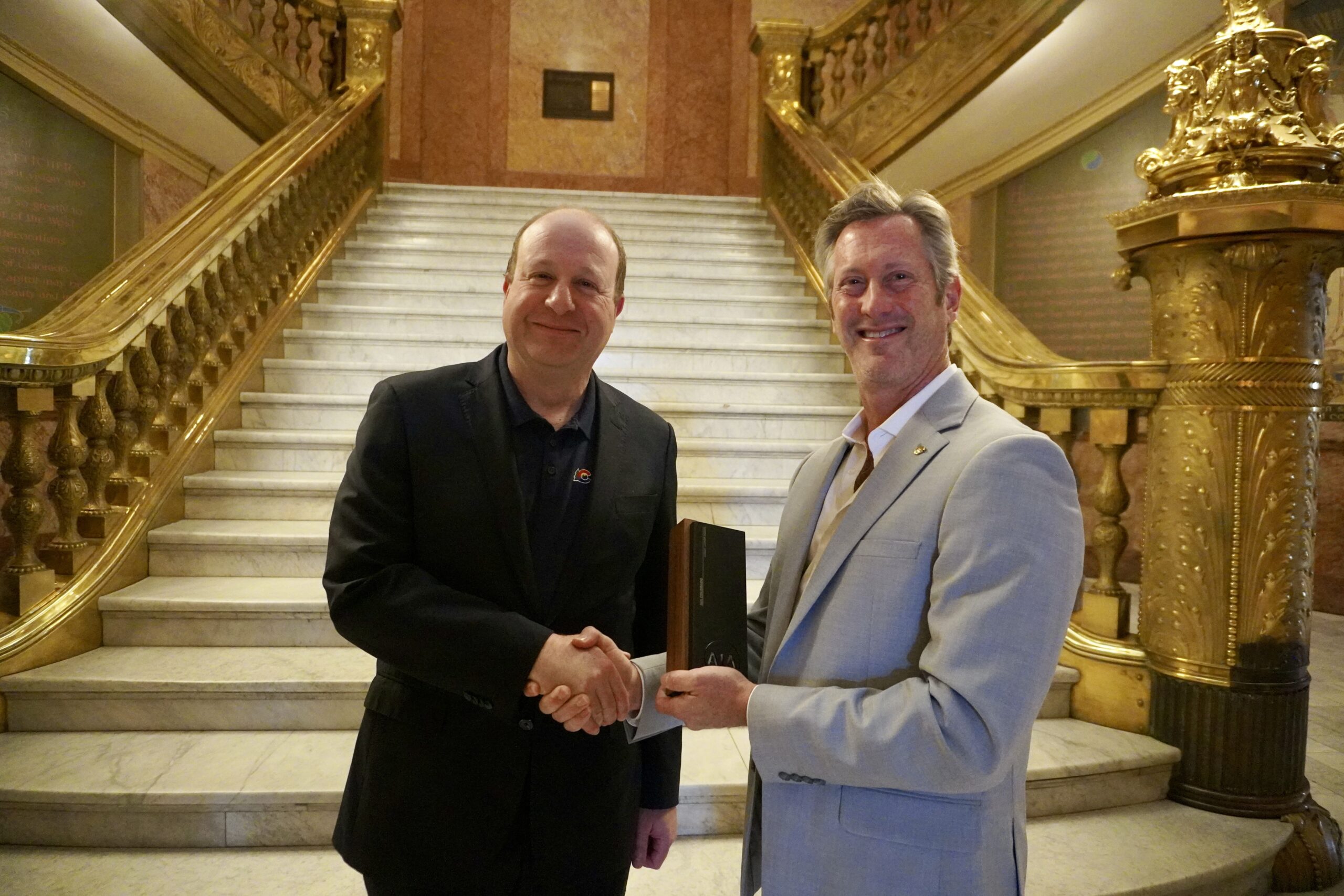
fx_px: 896
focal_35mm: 24
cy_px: 448
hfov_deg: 73.7
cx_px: 672
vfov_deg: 53.1
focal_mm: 16
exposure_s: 1/100
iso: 6400
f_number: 3.5
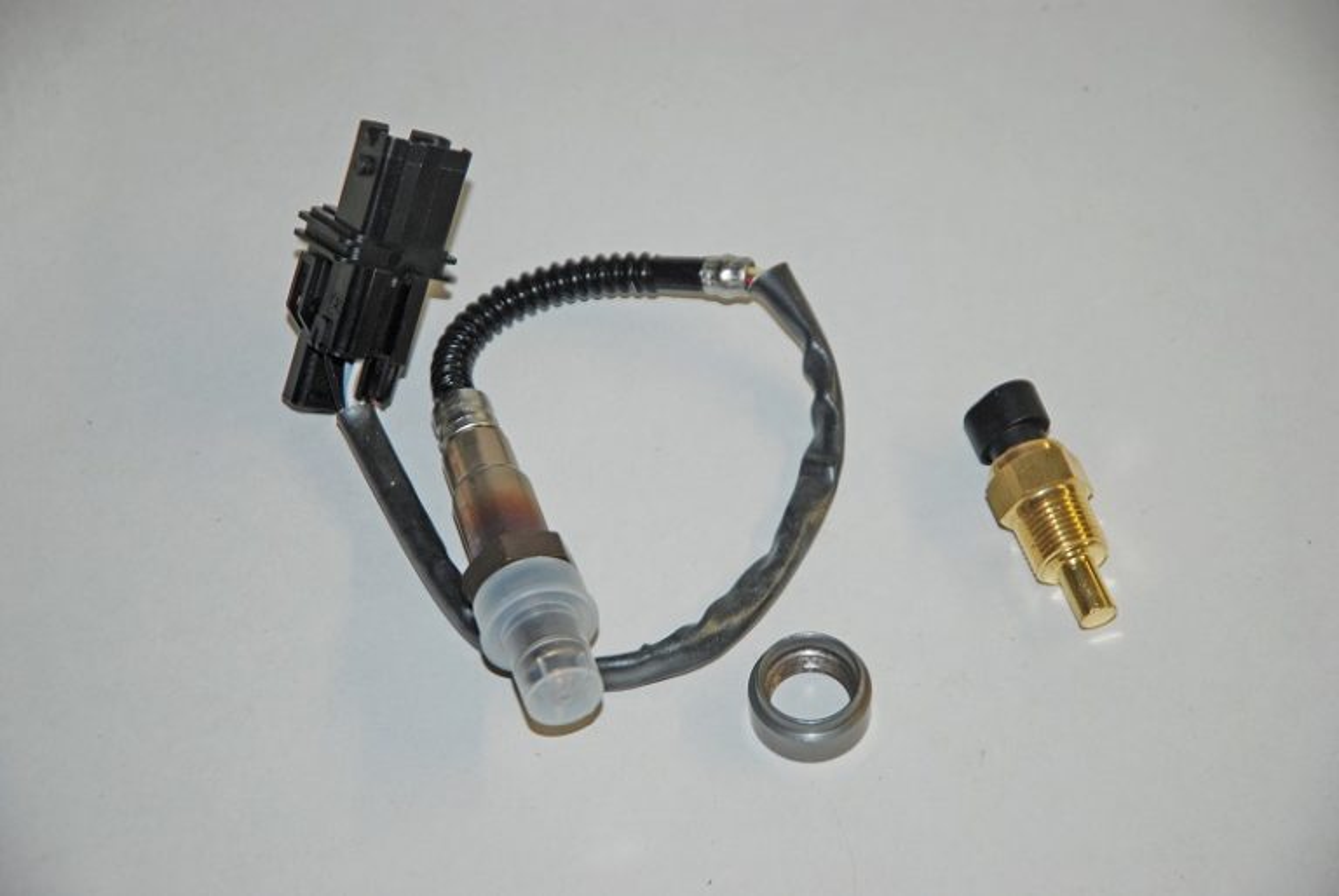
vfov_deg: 13.1
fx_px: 3910
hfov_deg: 19.4
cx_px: 670
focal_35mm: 105
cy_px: 448
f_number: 4.5
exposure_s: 1/60
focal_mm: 70
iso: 200
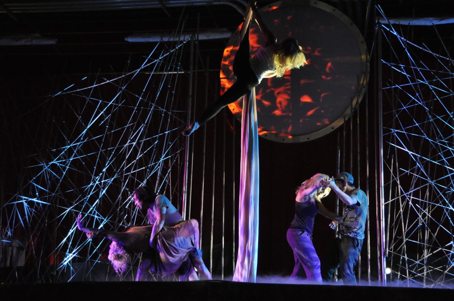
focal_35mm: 69
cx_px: 227
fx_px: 869
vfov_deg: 19.7
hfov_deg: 29.3
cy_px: 150
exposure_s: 1/125
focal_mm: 46
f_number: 4.5
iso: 3200
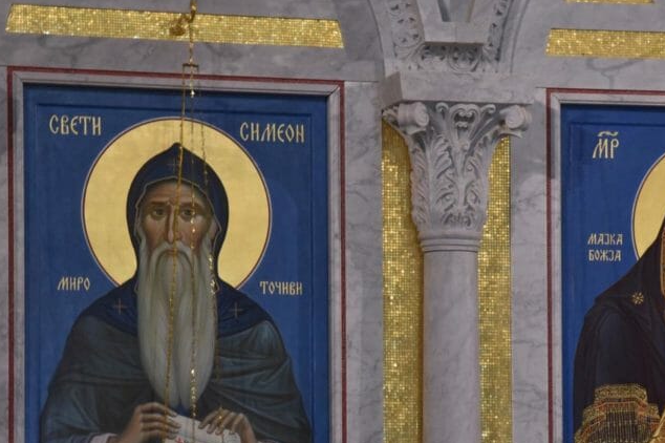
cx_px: 450
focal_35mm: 227
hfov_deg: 9.1
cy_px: 365
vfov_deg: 6.0
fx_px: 4191
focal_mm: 80
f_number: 5
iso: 500
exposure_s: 1/20
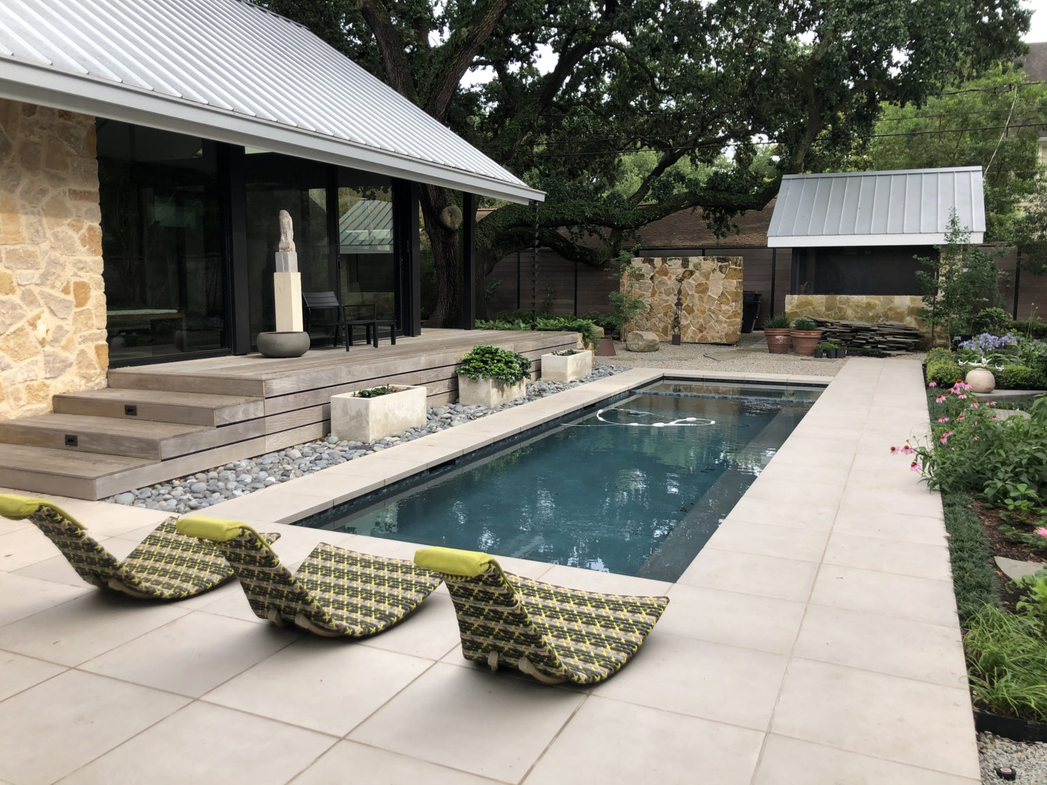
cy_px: 392
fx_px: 847
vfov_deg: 49.7
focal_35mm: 28
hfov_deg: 63.4
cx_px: 524
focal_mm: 3.99
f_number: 1.8
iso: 20
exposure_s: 1/453
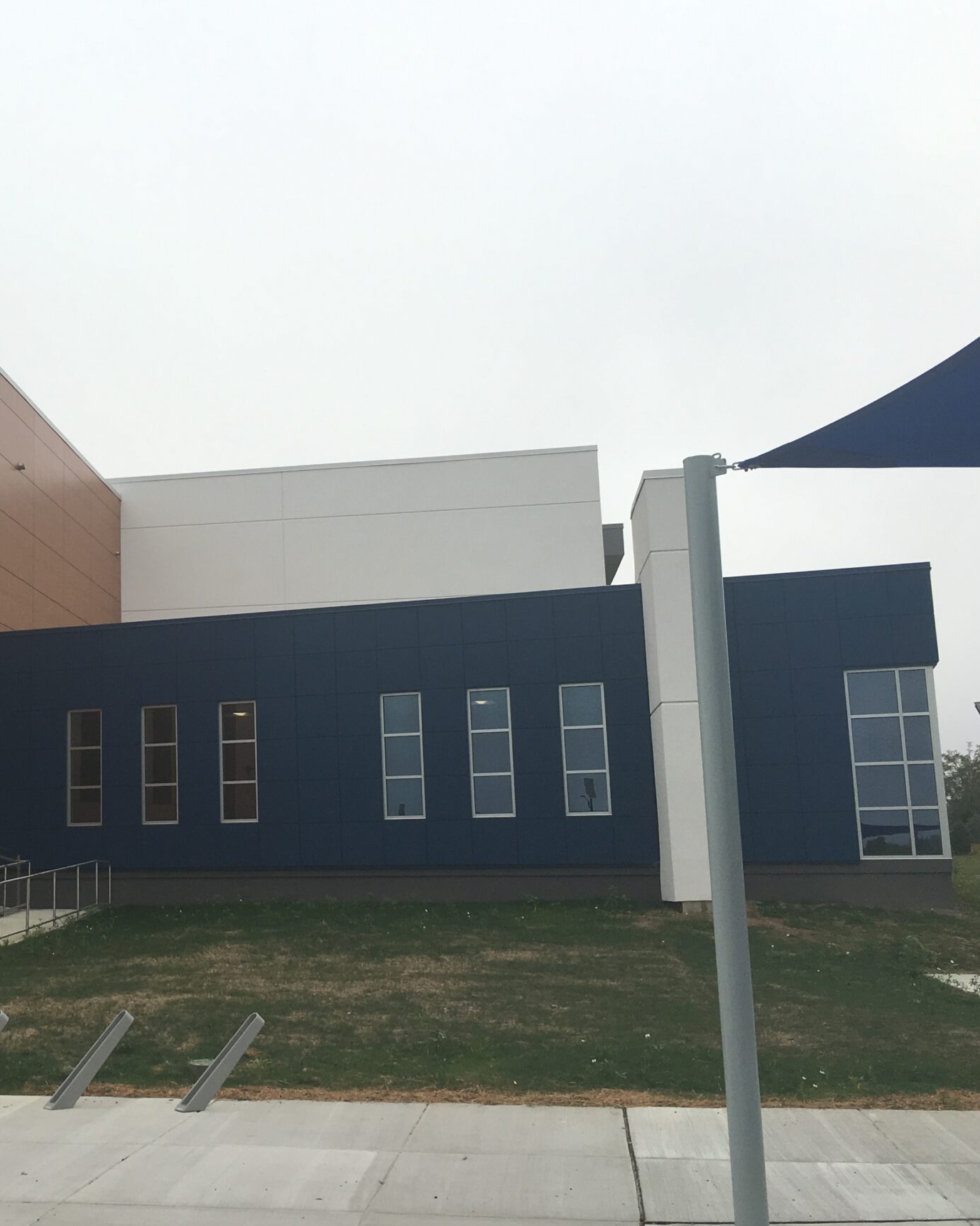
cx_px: 136
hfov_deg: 34.1
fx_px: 1523
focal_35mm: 42
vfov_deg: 43.8
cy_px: 604
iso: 25
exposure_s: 1/1350
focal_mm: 4.15
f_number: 2.2
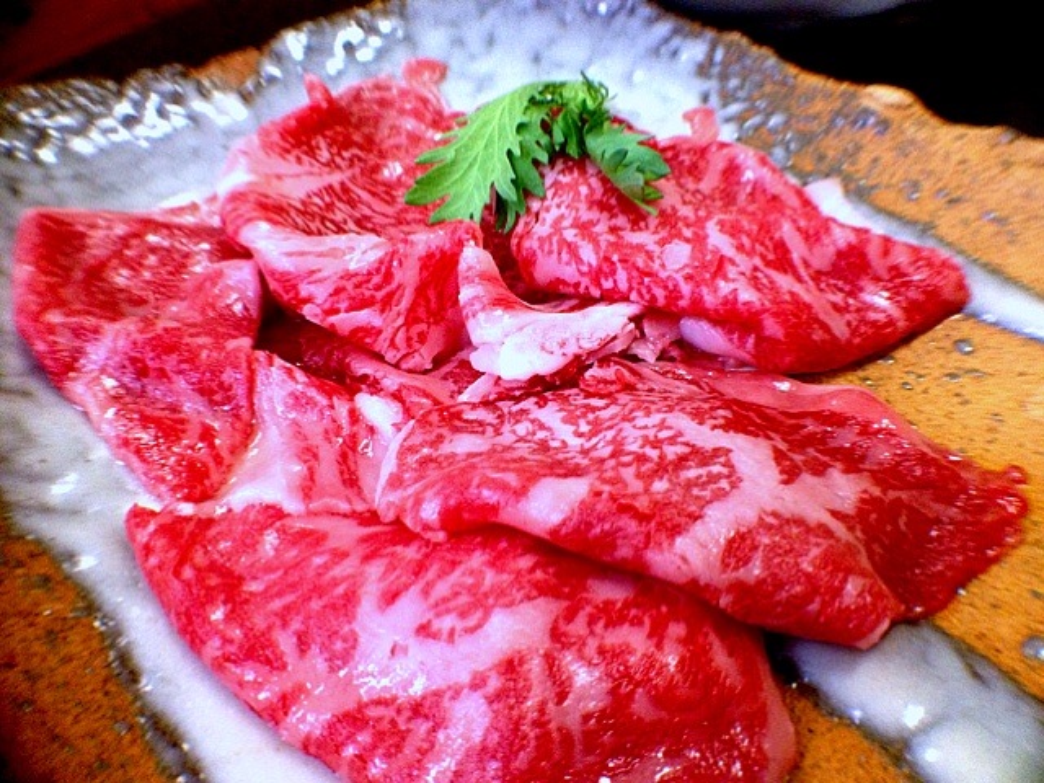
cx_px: 522
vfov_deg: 40.7
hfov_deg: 52.6
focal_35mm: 35
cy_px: 392
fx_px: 1056
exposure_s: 1/20
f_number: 2.4
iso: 320
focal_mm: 4.28
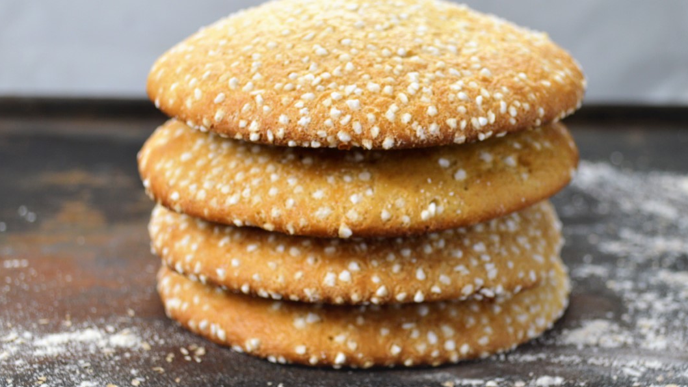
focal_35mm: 48
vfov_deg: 24.9
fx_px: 876
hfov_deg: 42.9
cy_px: 177
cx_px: 370
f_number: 4.5
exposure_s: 1/30
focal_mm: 28
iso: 200
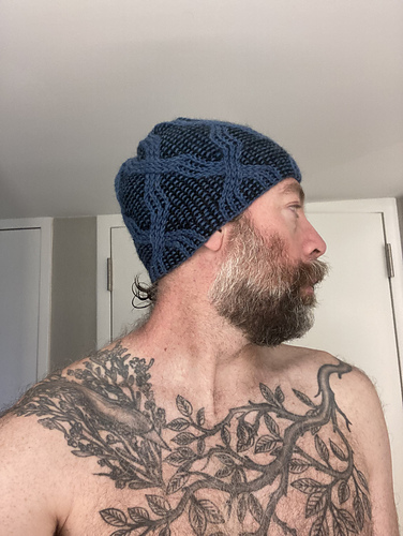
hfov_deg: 44.2
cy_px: 268
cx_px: 202
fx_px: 496
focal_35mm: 32
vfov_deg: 56.8
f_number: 2.2
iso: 200
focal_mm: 2.87
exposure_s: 1/60
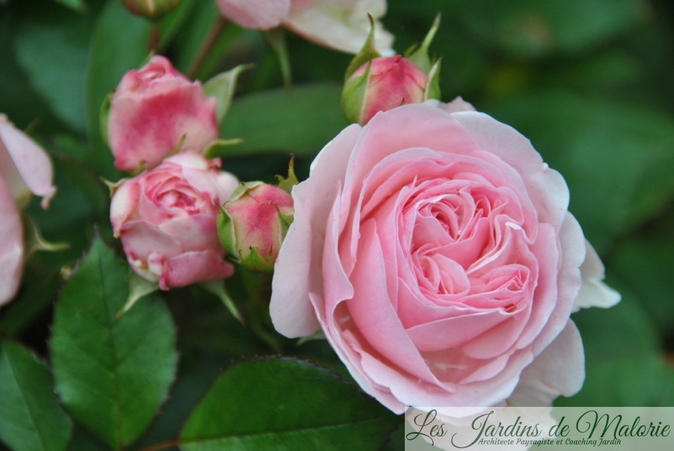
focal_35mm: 300
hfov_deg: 6.9
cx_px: 337
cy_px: 226
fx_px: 5622
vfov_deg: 4.6
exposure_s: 1/500
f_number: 6.3
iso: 320
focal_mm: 200
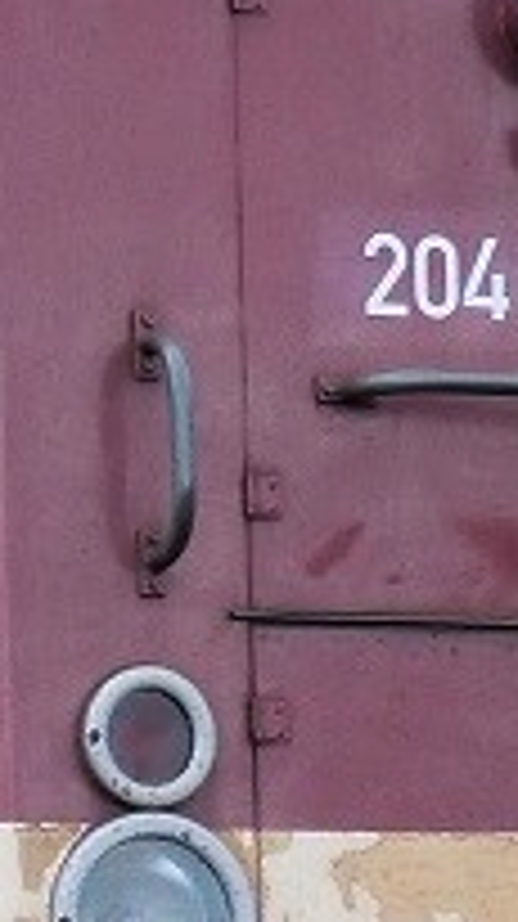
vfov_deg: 5.8
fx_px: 9053
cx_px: -766
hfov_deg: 3.2
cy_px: 857
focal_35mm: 370
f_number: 4
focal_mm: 10.5
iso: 160
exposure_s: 1/160
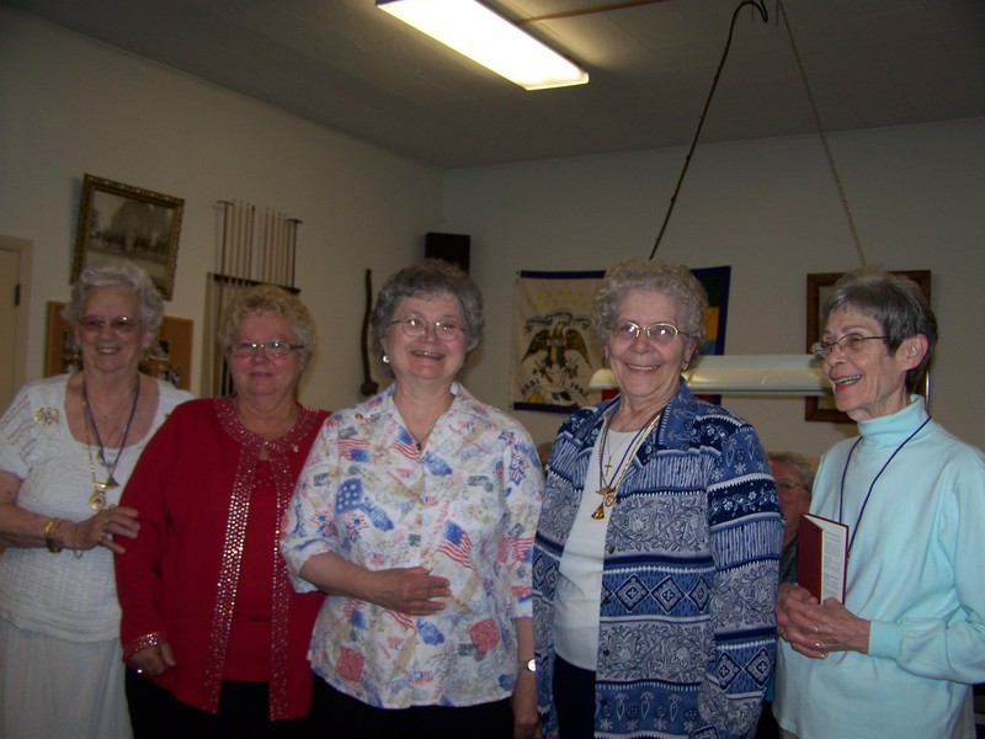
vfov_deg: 37.7
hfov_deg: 49.0
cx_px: 492
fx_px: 1081
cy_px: 370
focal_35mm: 38
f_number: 2.8
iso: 80
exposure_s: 1/60
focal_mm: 6.3
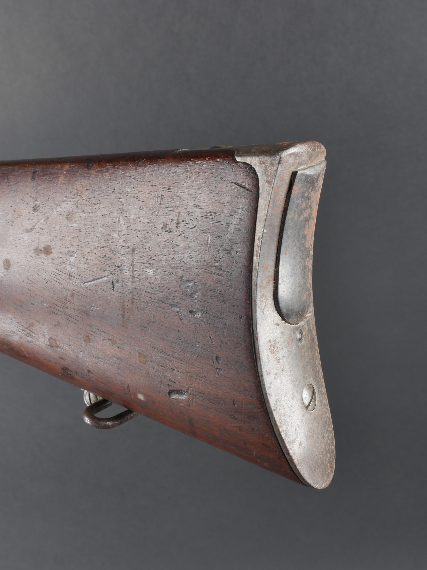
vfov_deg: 44.8
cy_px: 285
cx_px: 214
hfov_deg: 34.3
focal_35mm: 42
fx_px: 691
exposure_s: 1/160
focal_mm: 21
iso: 200
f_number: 16
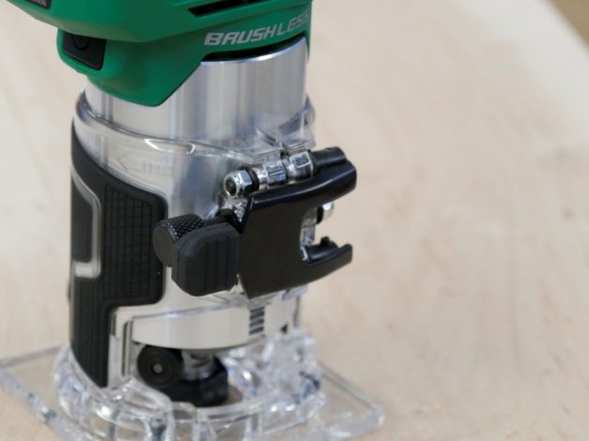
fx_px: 2484
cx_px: 294
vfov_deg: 10.2
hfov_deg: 13.5
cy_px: 220
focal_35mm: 146
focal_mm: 73
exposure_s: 1/160
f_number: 5.4
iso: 3200
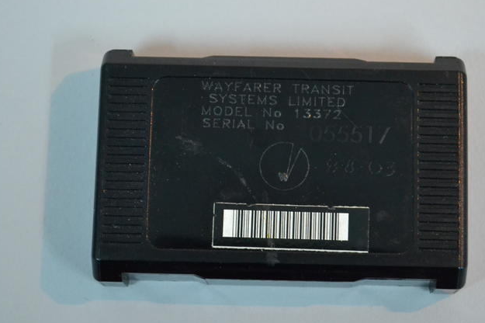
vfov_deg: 12.9
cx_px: 287
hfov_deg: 19.3
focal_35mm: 106
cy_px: 148
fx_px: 1422
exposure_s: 1/60
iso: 2800
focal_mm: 55
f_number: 5.6
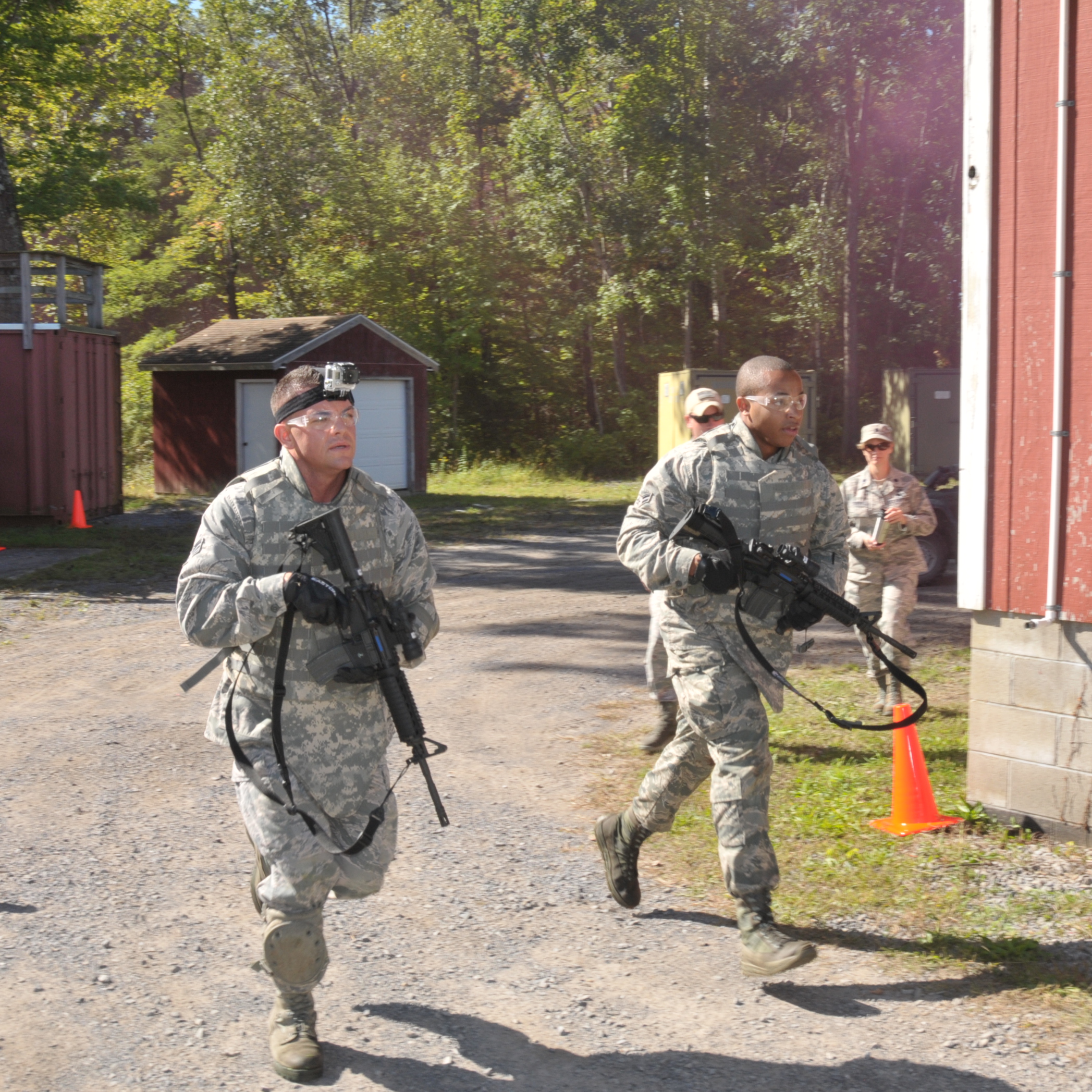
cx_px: 621
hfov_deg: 39.1
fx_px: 1535
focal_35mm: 43
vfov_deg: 39.2
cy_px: 537
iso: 250
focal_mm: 22
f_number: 10
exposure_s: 1/200
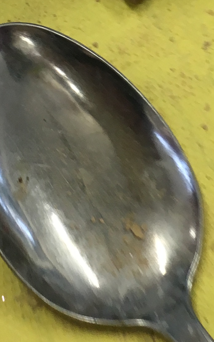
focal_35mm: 114
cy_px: -7
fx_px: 1063
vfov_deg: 17.8
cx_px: 162
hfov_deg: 11.5
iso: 64
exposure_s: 1/33
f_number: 2.2
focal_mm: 4.15
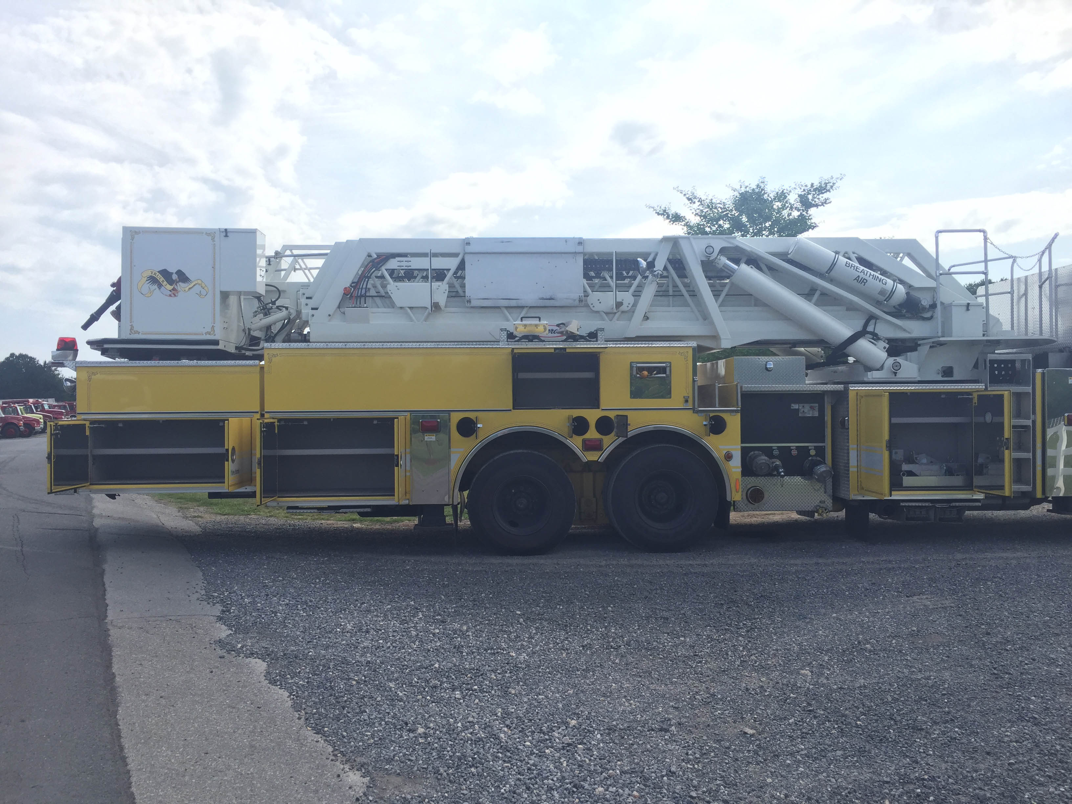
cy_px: 402
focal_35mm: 29
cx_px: 536
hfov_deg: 61.7
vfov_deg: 48.2
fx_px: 898
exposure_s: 1/1236
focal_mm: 4.15
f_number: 2.2
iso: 32
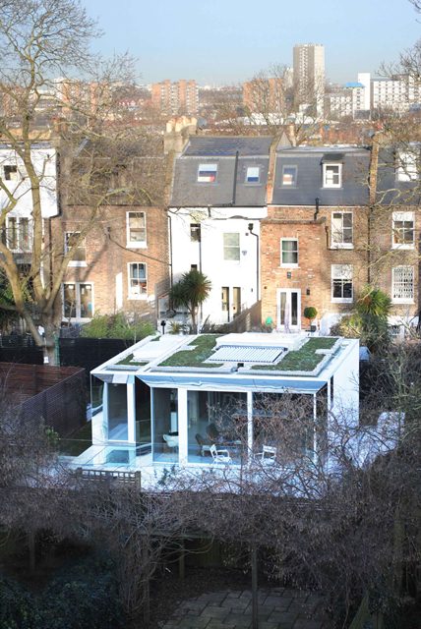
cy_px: 314
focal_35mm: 82
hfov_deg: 16.6
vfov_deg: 24.6
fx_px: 1444
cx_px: 210
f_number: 5.6
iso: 125
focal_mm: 55
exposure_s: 1/125
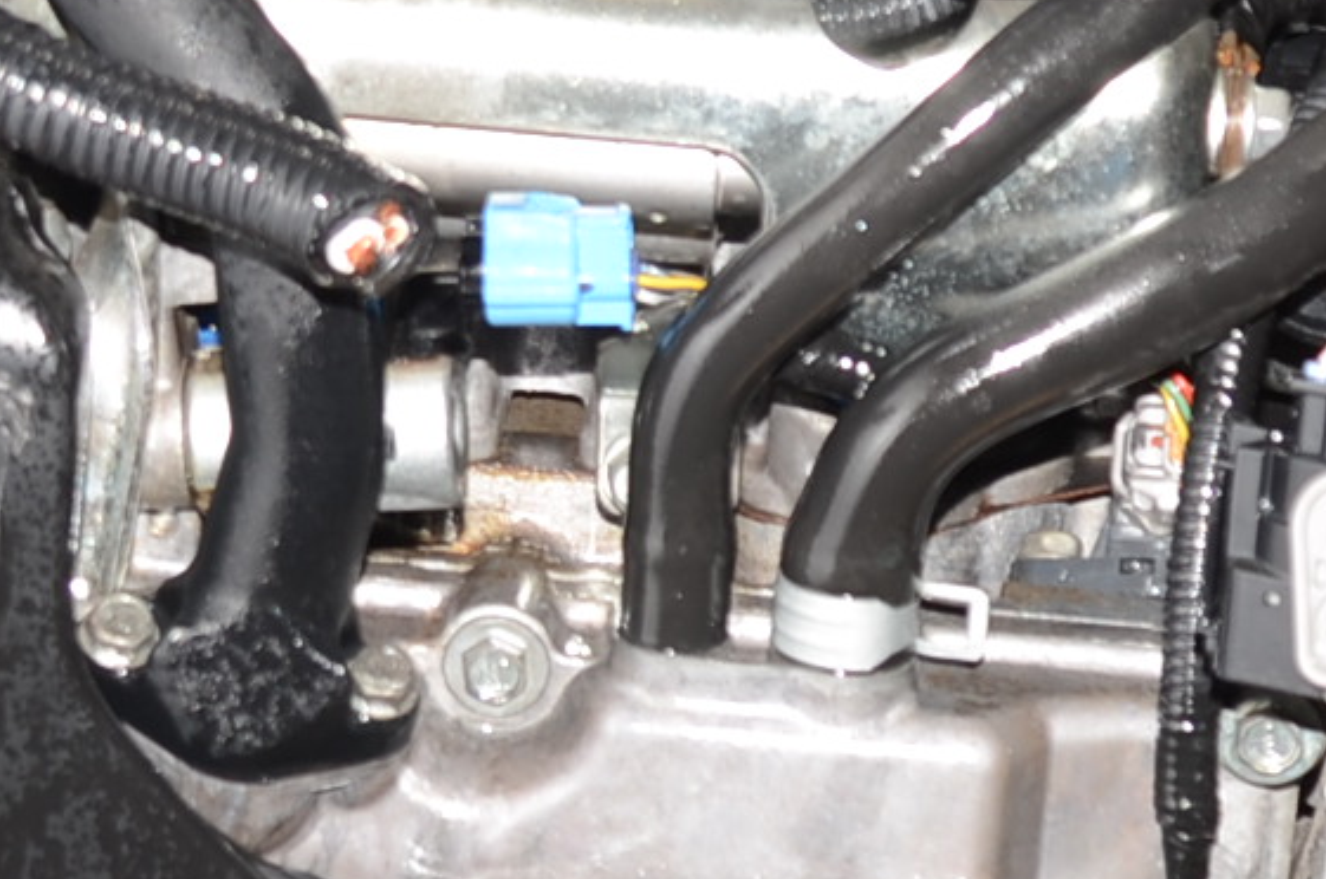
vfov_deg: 8.7
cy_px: 456
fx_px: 5810
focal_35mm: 158
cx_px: 234
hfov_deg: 13.0
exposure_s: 1/100
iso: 100
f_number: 4.5
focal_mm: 24
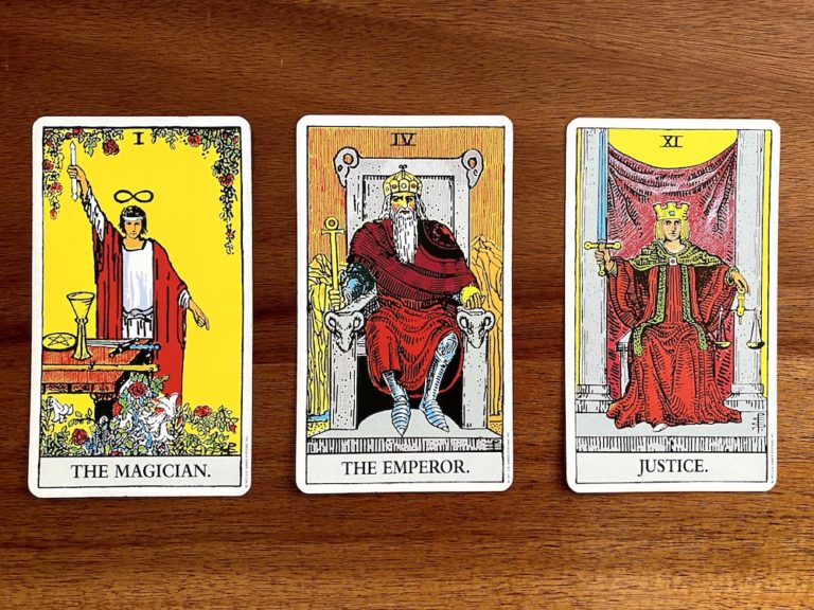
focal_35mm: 26
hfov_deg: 67.3
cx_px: 407
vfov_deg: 53.1
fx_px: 611
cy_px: 305
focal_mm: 4.25
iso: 250
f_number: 1.8
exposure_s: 1/60
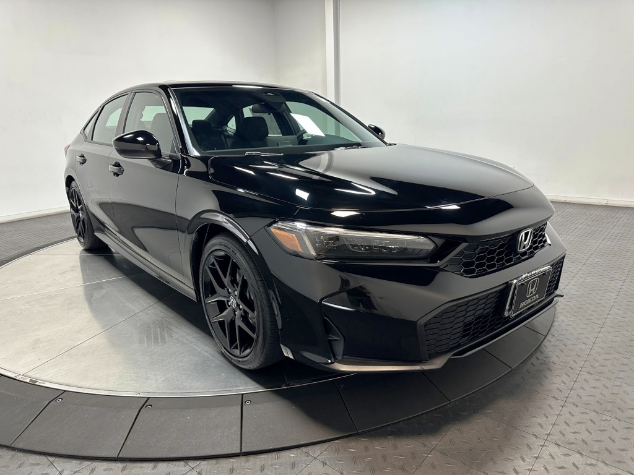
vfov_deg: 56.8
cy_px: 238
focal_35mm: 24
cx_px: 317
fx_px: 440
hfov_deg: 71.6
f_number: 1.78
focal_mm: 6.86
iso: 320
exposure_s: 1/60
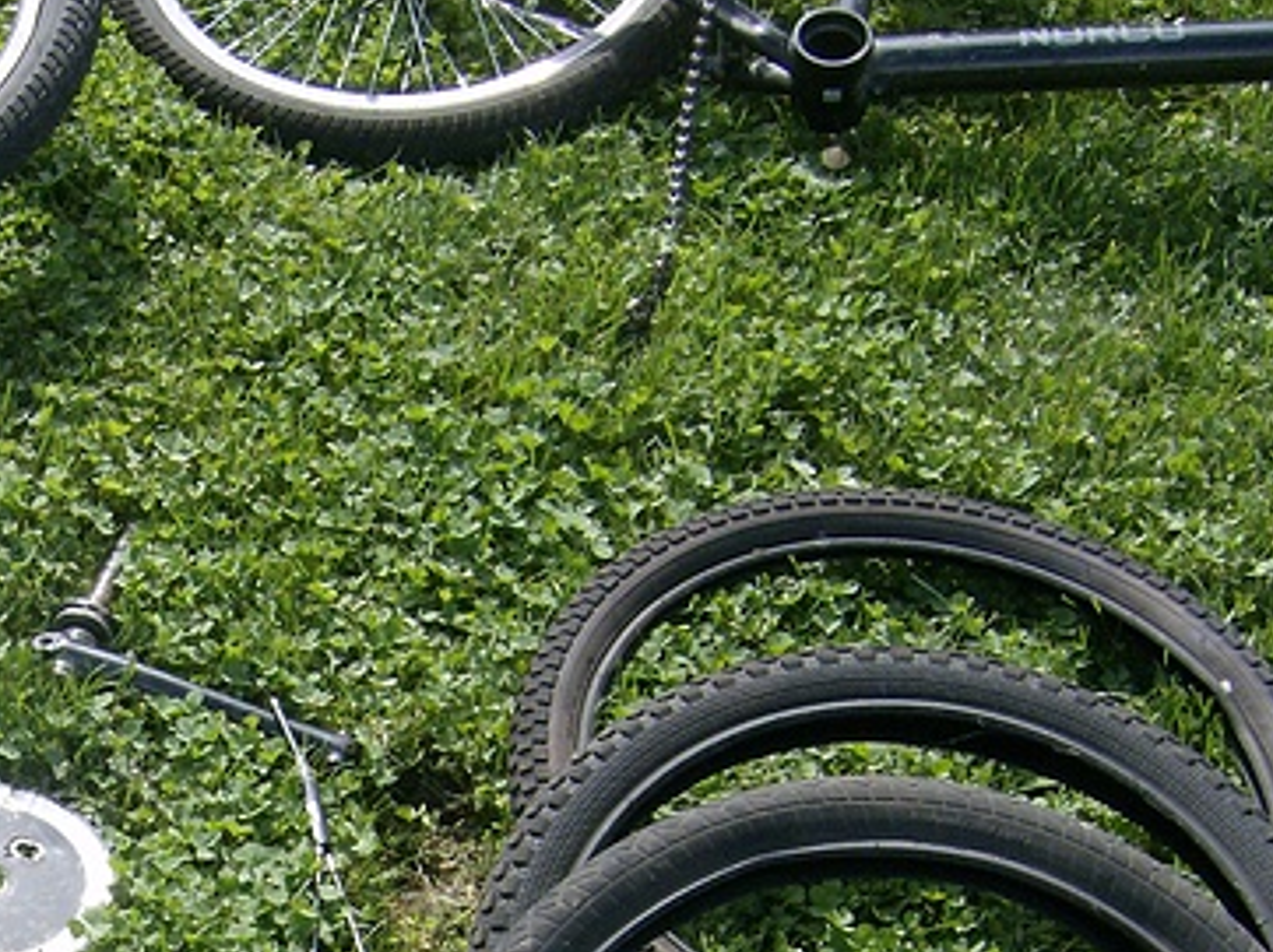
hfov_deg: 23.5
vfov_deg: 17.8
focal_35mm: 80
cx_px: 46
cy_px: 1012
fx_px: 2940
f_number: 4.7
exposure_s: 1/390
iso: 100
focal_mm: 6
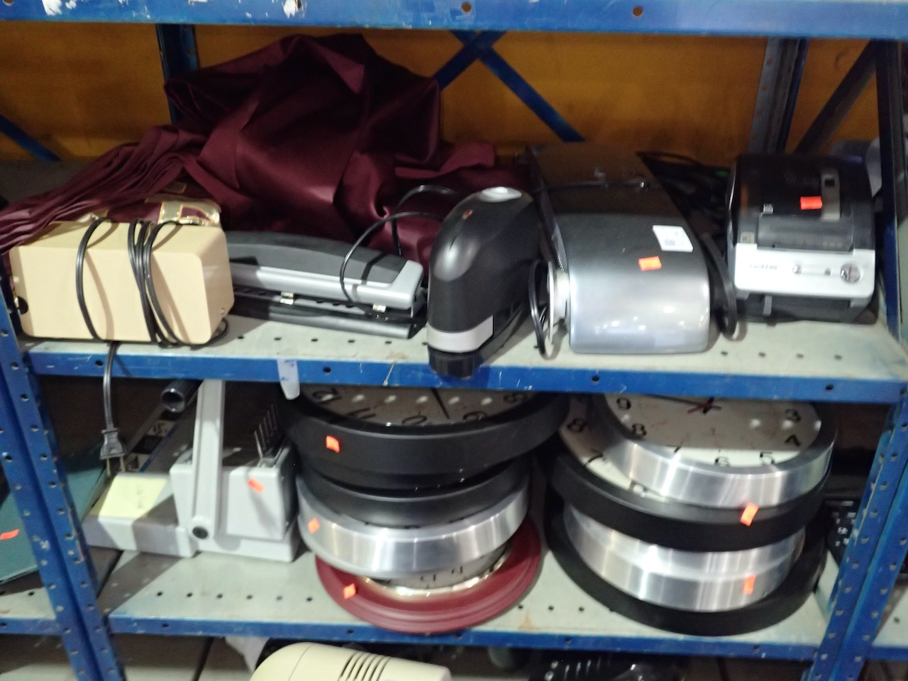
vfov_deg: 46.8
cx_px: 454
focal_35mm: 30
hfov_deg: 60.0
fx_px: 787
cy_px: 340
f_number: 2.3
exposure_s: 1/30
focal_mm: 5.5
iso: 800
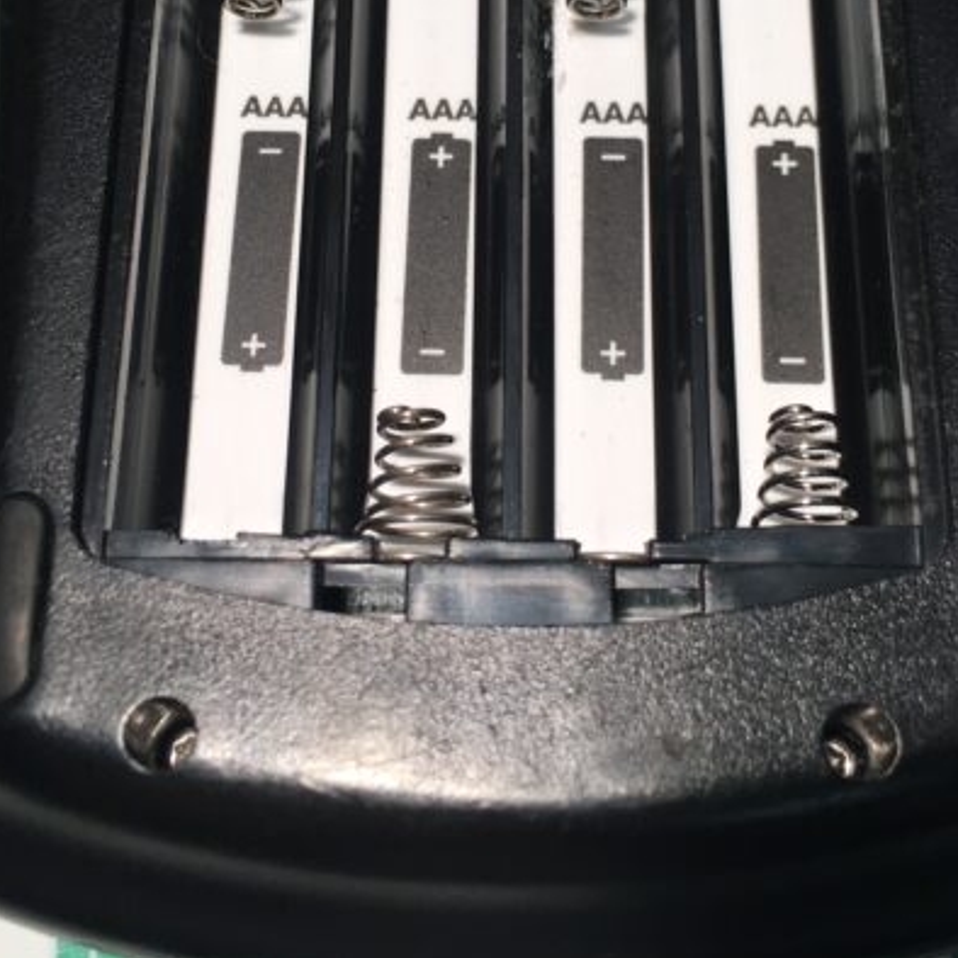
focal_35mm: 52
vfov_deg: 32.2
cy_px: 243
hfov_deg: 32.8
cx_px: 491
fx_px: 1628
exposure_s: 1/120
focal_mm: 4.15
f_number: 2.2
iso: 40
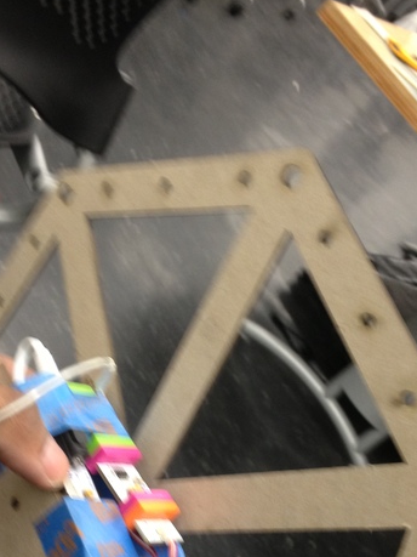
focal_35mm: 61
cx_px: 168
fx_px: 980
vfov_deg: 31.1
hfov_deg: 24.0
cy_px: 416
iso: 125
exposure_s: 1/20
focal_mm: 4.28
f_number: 2.4
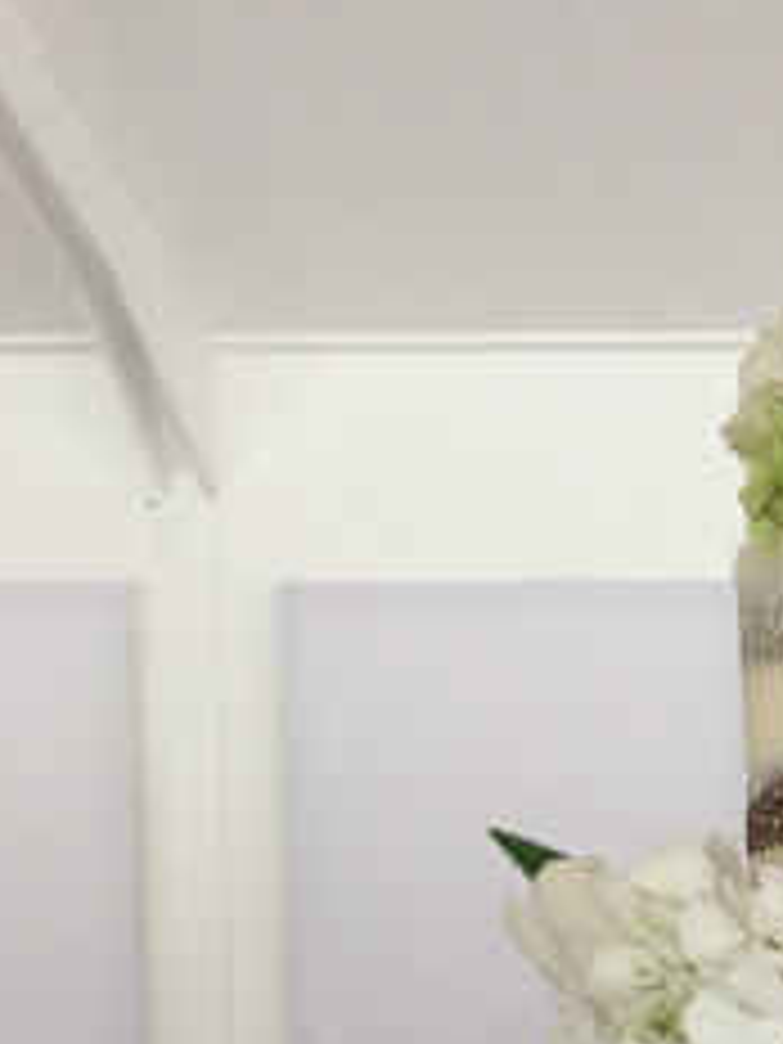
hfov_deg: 17.3
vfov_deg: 22.7
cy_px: 1206
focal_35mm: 80
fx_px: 2413
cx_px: 1026
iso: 25
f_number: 2.2
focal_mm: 4.15
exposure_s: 1/100
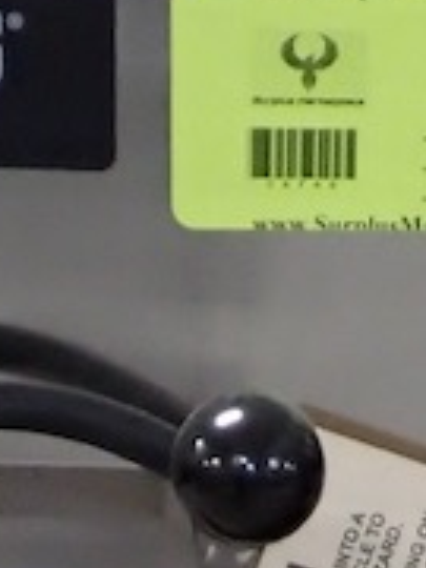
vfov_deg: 8.6
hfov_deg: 7.0
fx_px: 3495
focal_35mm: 213
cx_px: 256
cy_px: 1265
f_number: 2.3
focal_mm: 5.5
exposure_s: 1/30
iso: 400
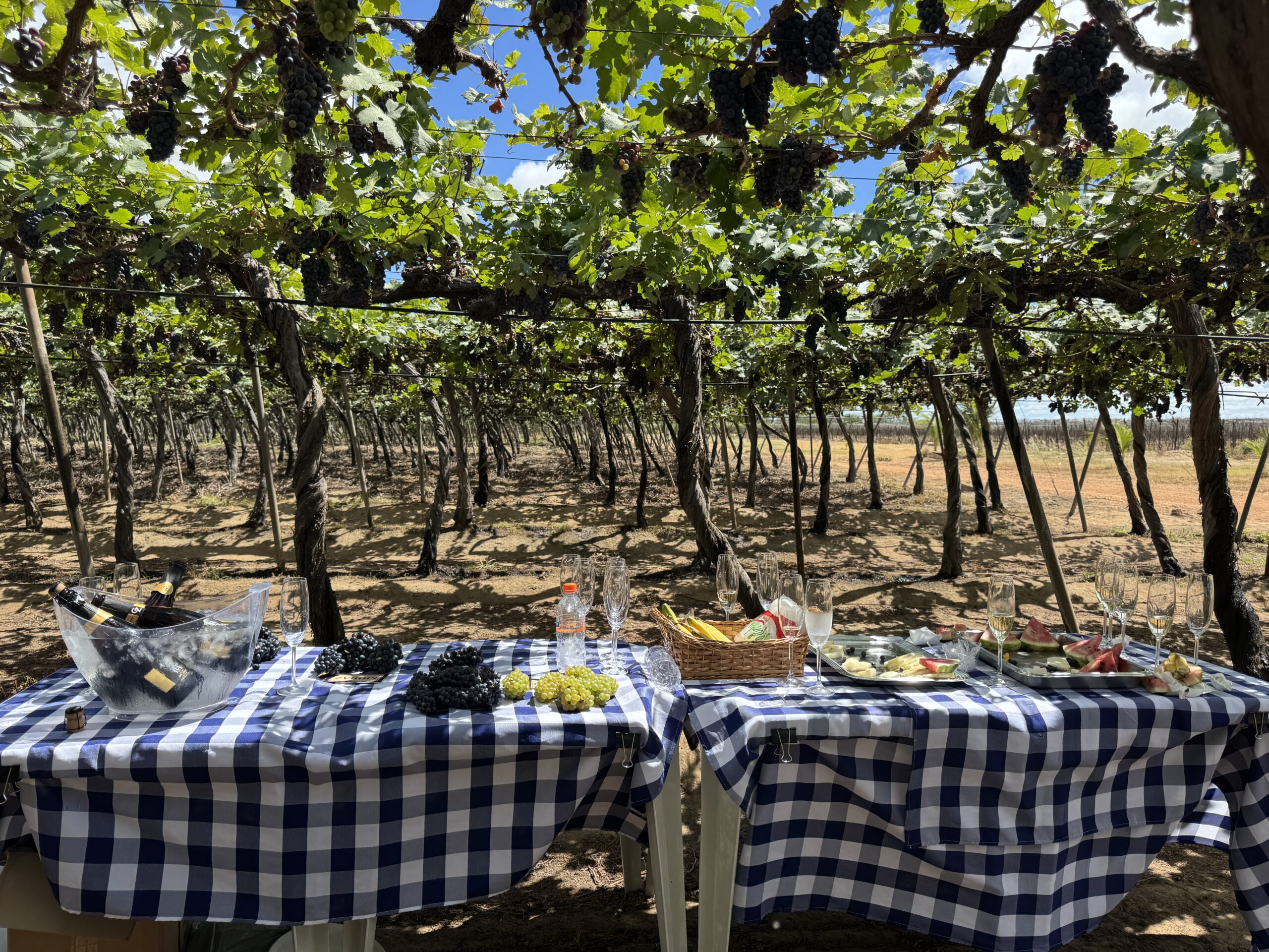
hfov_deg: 71.6
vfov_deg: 56.8
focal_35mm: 24
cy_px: 476
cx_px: 634
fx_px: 880
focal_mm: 6.76
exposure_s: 1/2041
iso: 80
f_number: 1.78
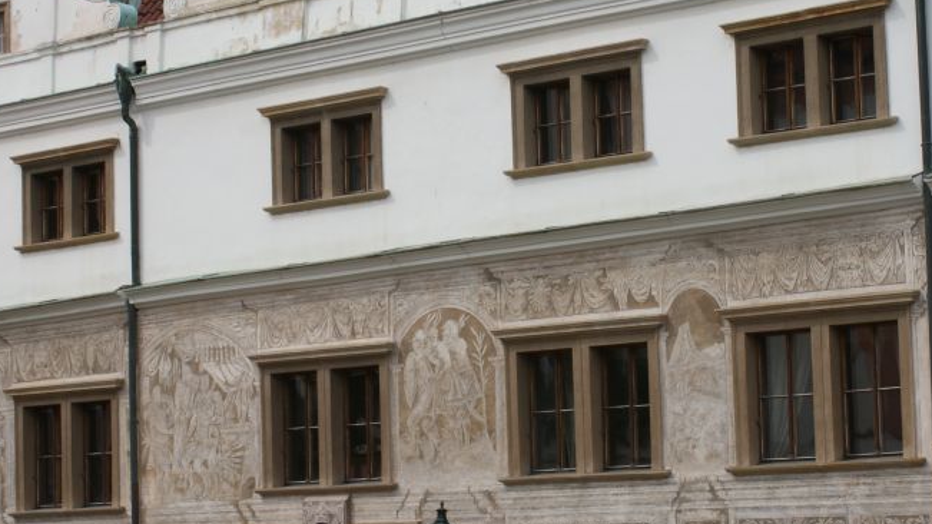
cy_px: 311
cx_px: 530
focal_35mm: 99
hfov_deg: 21.6
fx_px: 2446
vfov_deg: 12.2
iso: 100
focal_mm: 40
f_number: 13
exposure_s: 1/125
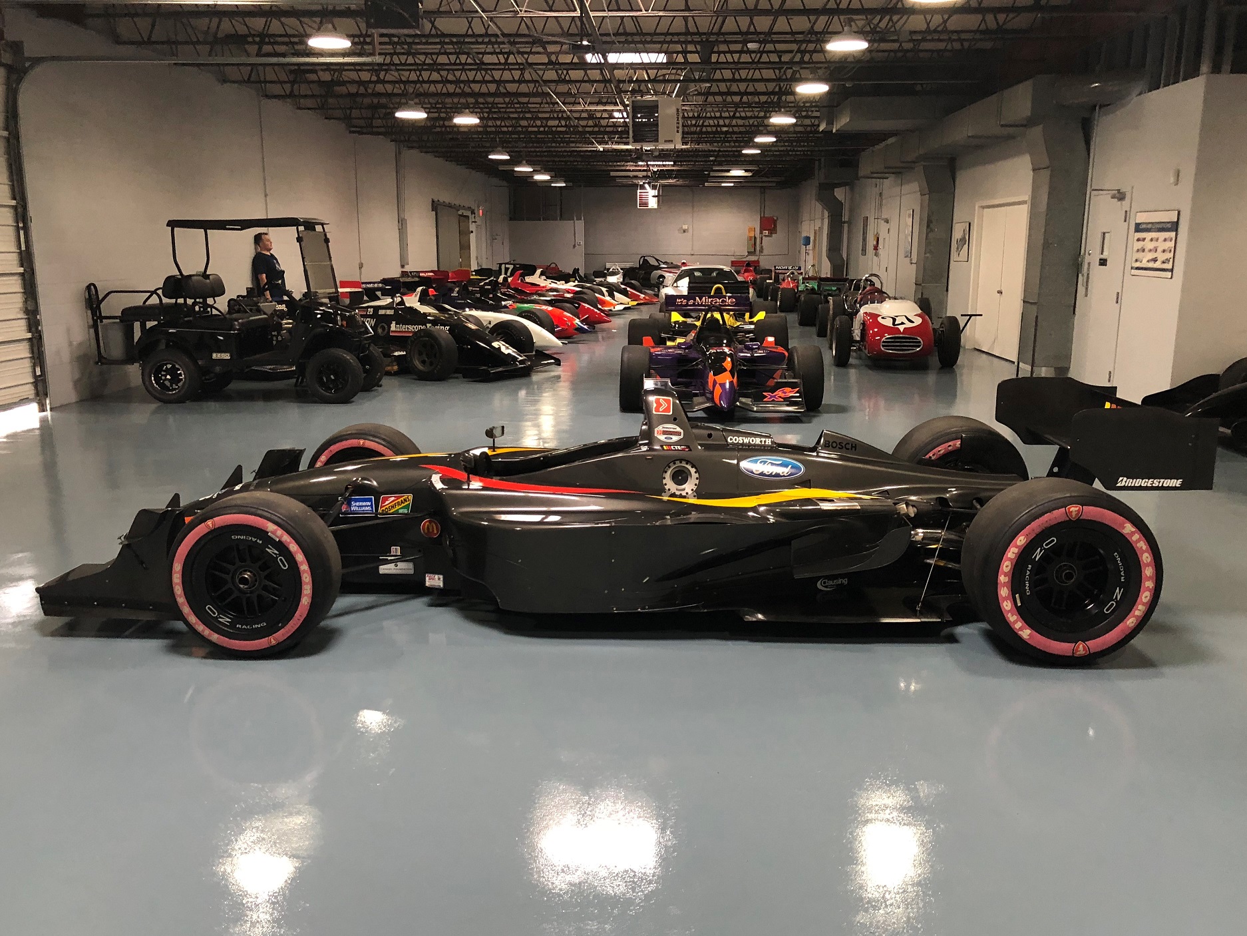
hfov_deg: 63.4
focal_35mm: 28
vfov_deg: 49.8
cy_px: 468
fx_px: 1009
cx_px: 624
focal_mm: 4
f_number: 1.8
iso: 80
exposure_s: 1/15
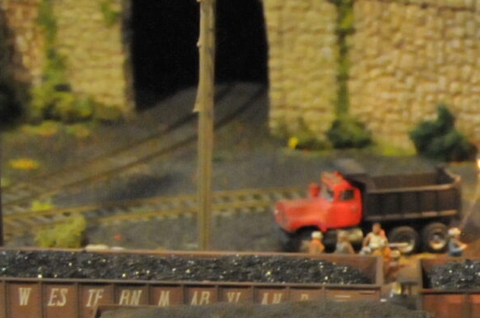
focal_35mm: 176
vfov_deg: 7.8
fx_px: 2346
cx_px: 734
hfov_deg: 11.2
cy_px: 234
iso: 3200
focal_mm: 27
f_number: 4
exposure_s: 1/30
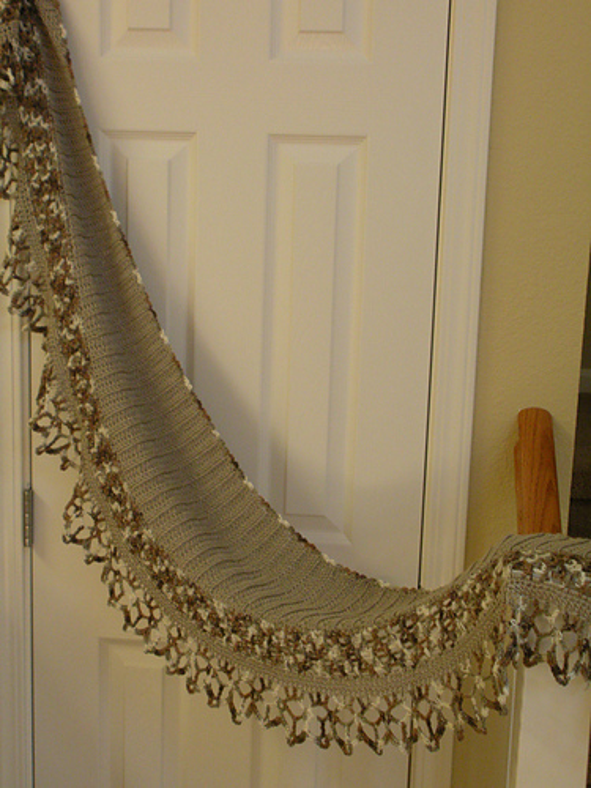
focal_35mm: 50
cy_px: 394
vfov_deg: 38.2
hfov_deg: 29.1
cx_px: 296
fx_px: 1138
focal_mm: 9.1
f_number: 4.4
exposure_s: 1/58.4
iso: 372
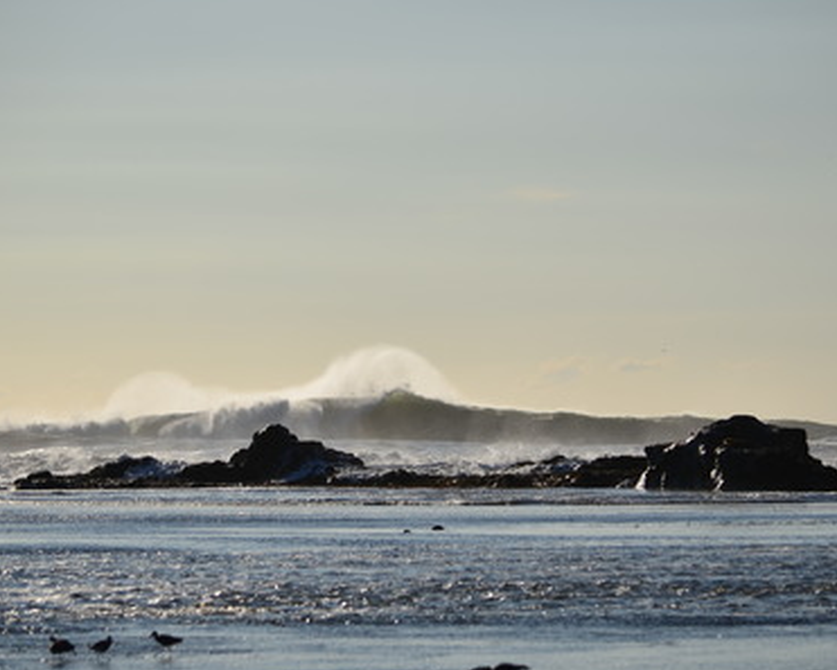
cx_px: 431
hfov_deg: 8.2
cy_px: 351
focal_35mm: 237
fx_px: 5863
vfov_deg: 6.5
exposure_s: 1/4000
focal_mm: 125
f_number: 4.8
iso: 100
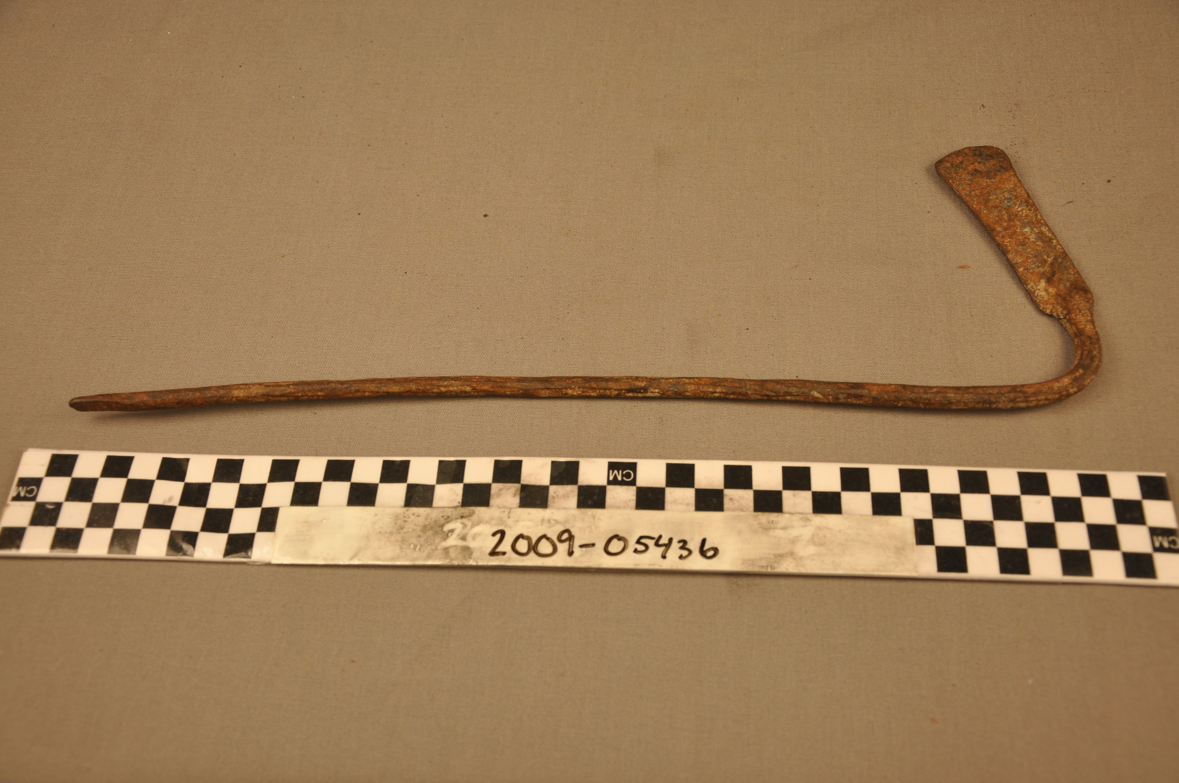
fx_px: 1472
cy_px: 392
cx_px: 590
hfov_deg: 43.7
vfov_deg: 29.8
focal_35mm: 45
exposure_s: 1/125
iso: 400
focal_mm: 30
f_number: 5.6
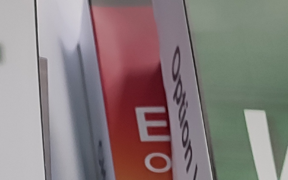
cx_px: 54
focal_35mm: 134
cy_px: 345
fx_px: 1052
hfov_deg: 15.5
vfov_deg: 9.2
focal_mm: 6.04
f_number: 1.9
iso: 165
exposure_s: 1/33
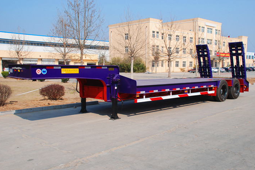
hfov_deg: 50.7
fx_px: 269
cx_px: 132
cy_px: 86
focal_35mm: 38
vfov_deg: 35.1
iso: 100
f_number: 8
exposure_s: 1/250
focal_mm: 24
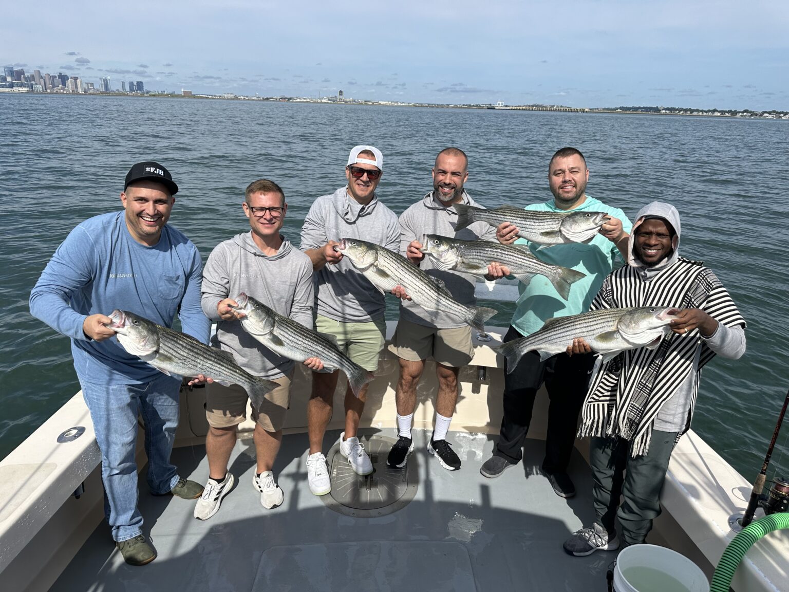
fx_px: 547
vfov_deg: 56.8
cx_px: 394
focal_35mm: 24
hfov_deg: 71.6
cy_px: 296
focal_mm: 6.86
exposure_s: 1/6211
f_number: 1.78
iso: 80
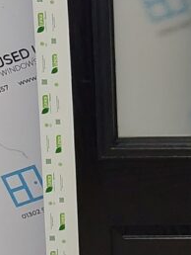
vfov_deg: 17.4
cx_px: 232
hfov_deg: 13.0
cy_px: 25
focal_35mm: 111
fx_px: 815
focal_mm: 2.91
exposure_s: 1/50
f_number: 1.9
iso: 80
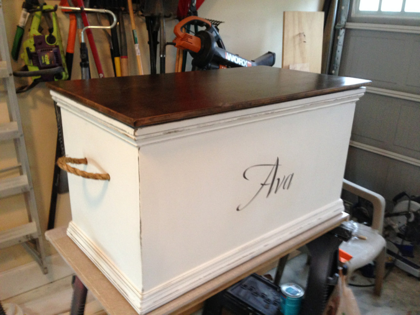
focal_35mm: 33
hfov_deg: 55.4
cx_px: 210
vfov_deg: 42.9
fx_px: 400
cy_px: 158
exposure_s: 1/20
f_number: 2.4
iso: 320
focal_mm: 4.12
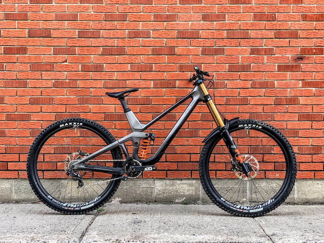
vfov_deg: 28.0
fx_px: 487
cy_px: 122
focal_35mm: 52
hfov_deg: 36.8
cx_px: 162
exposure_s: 1/73
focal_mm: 6
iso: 16
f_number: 2.4
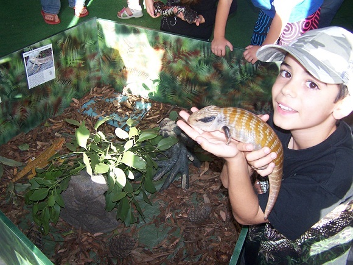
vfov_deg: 37.7
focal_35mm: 38
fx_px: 388
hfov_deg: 49.0
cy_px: 132
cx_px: 176
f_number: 2.8
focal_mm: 6.3
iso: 140
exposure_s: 1/60
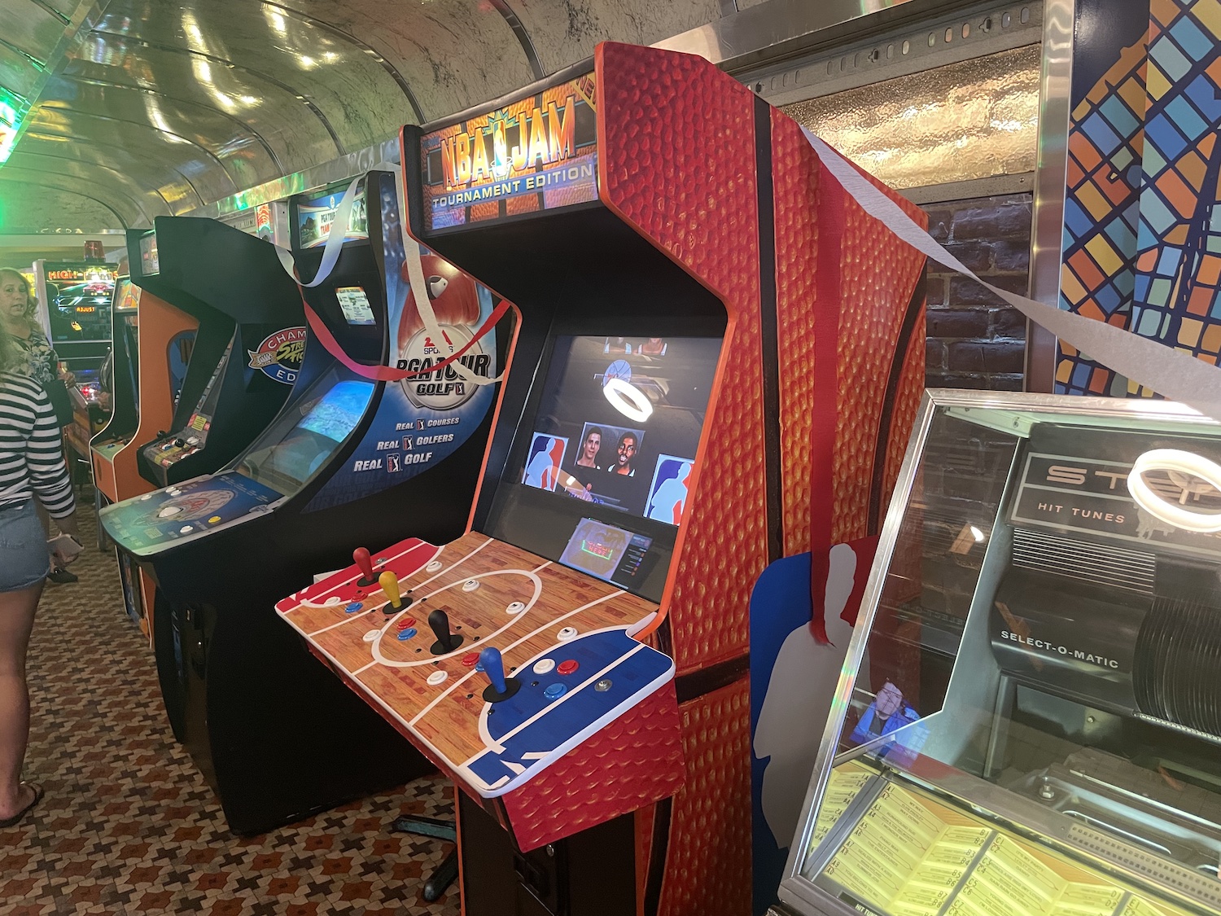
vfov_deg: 53.1
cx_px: 610
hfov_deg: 67.3
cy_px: 458
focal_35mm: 26
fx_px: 917
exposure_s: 1/60
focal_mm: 4.2
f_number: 1.6
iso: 400
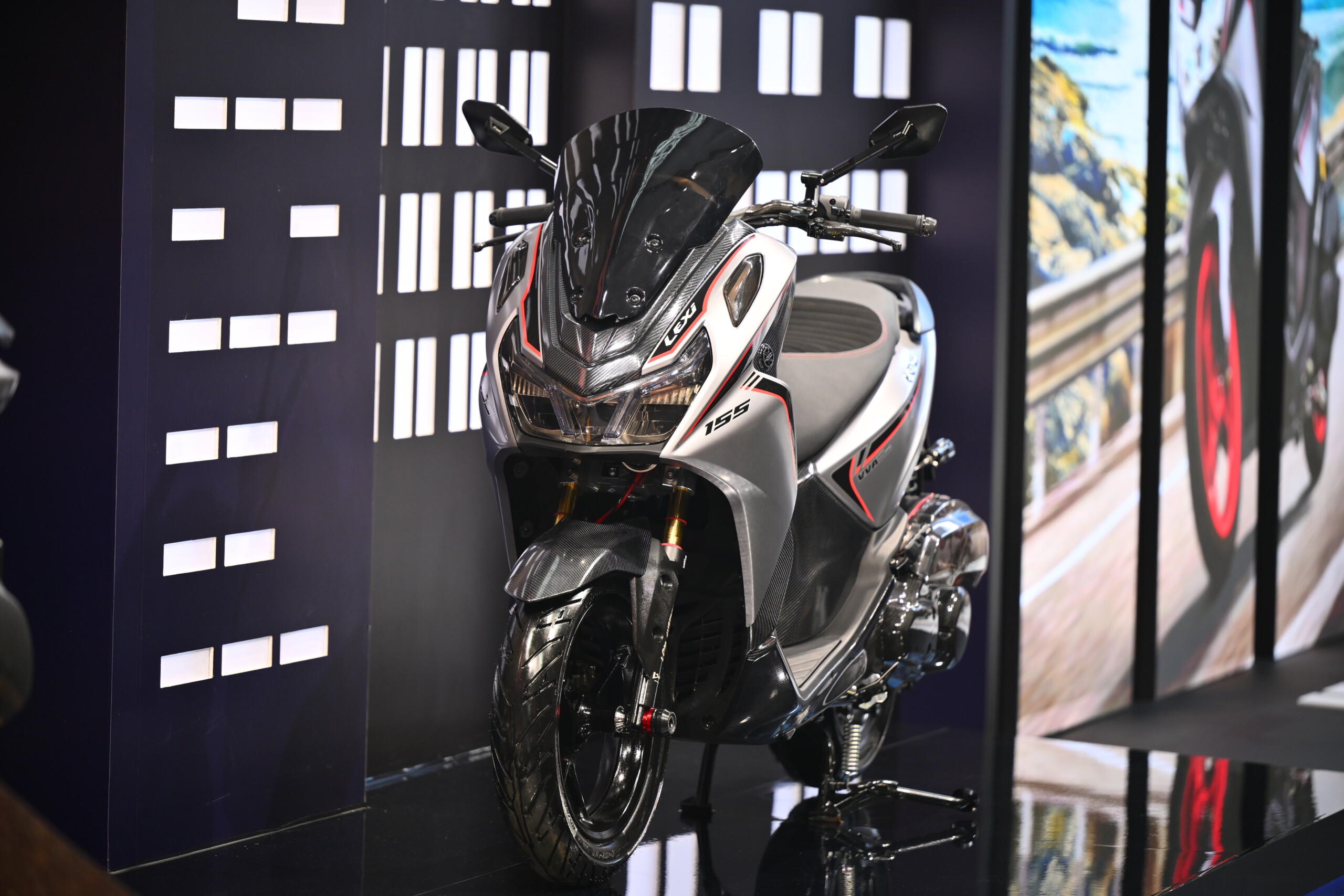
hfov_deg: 13.2
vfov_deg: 8.9
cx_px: 672
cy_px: 448
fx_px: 5787
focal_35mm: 155
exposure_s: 1/125
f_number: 2.8
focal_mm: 155
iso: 400
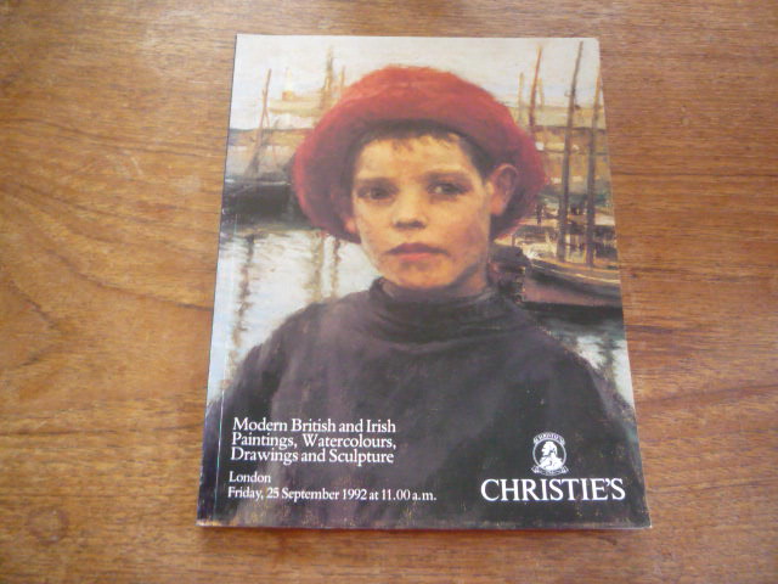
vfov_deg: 46.8
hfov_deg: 60.0
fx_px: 674
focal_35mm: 30
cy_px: 292
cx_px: 389
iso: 800
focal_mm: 5.2
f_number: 3.3
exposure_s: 1/15
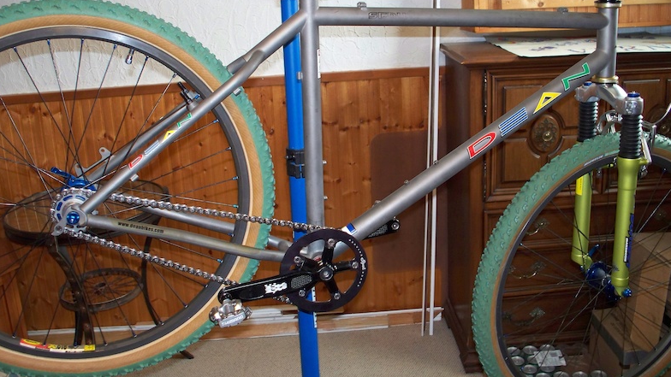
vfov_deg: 29.6
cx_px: 334
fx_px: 712
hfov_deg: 50.5
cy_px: 144
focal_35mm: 40
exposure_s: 1/30
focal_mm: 7.54
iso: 200
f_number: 2.8
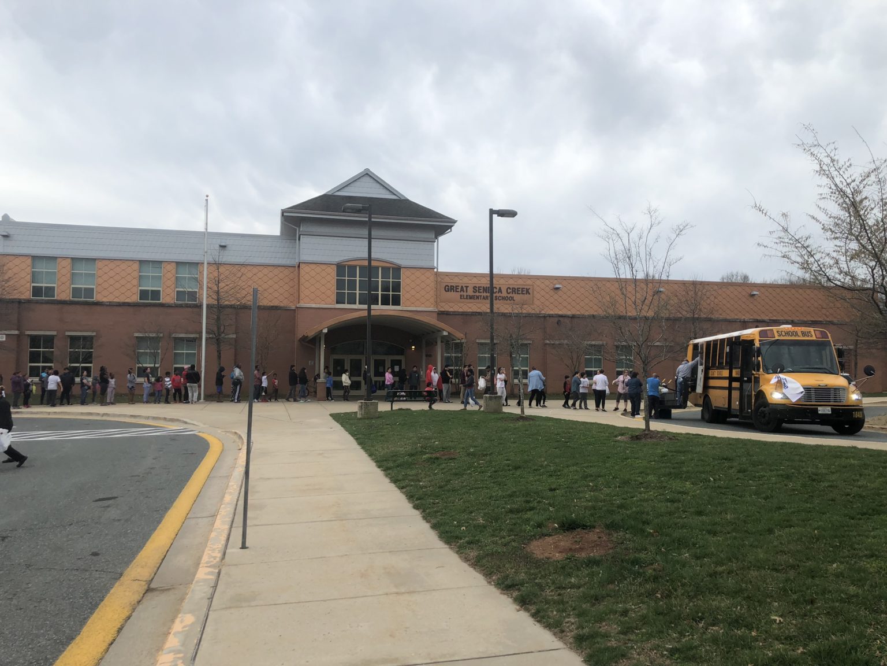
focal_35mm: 29
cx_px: 444
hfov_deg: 61.7
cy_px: 333
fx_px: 743
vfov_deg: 48.2
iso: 20
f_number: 1.8
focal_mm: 3.99
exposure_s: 1/600
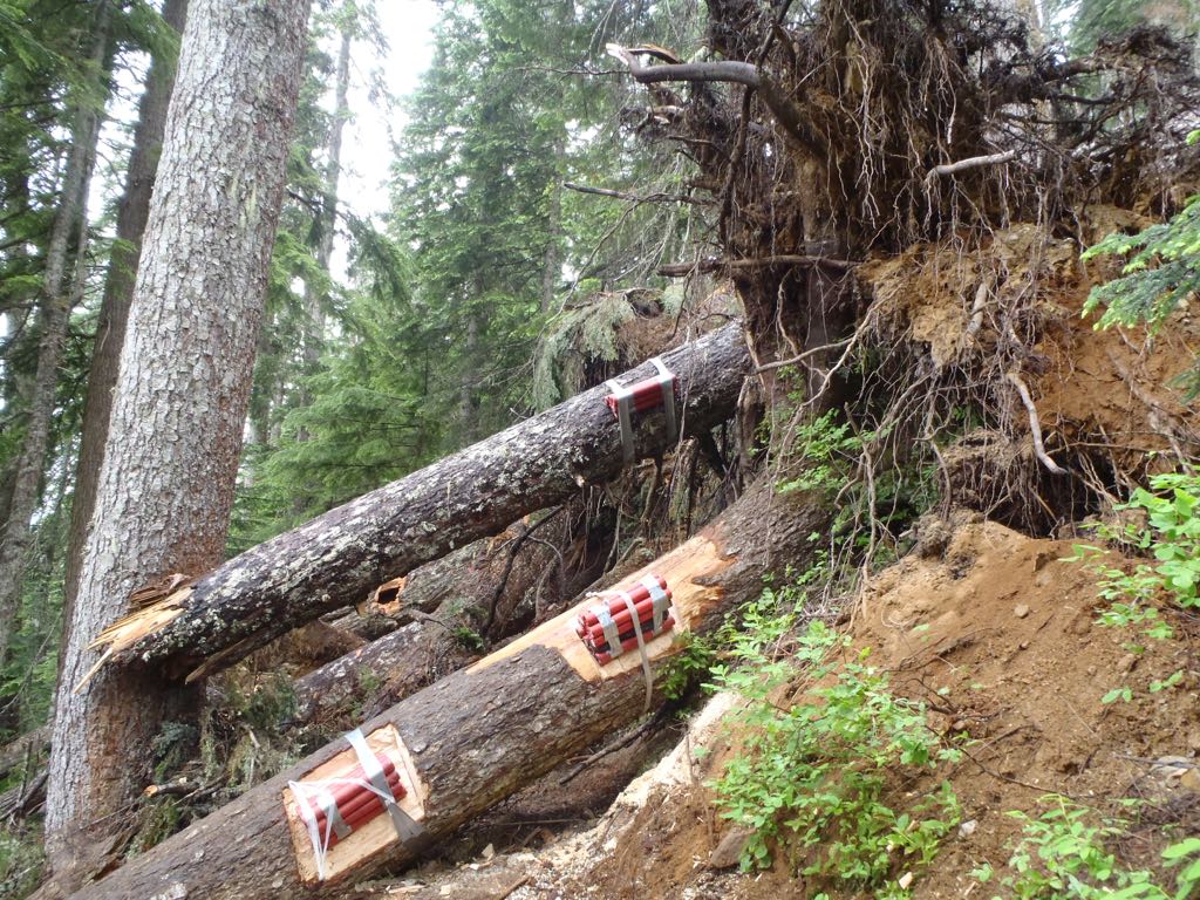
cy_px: 450
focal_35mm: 28
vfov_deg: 49.7
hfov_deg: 63.4
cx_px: 600
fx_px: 971
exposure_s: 1/30
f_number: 3.9
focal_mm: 5
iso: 160
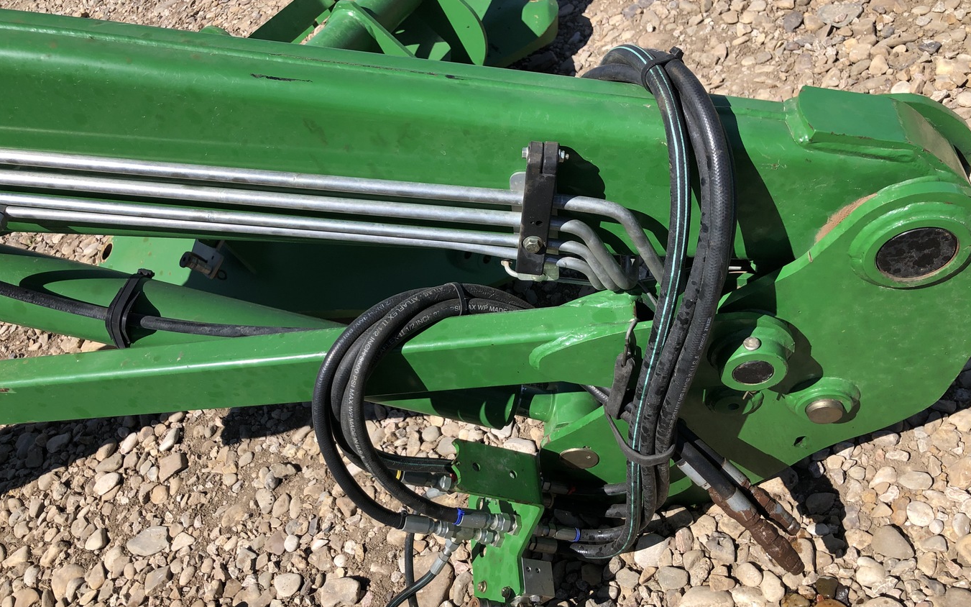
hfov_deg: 62.9
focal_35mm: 30
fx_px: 794
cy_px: 321
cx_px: 488
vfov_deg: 41.8
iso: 20
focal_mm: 3.99
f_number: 1.8
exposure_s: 1/1675
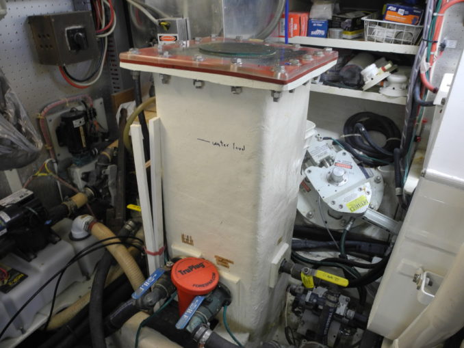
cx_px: 232
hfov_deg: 63.4
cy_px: 174
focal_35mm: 28
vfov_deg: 49.8
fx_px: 375
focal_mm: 6
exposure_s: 1/30
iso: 200
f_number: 2.8
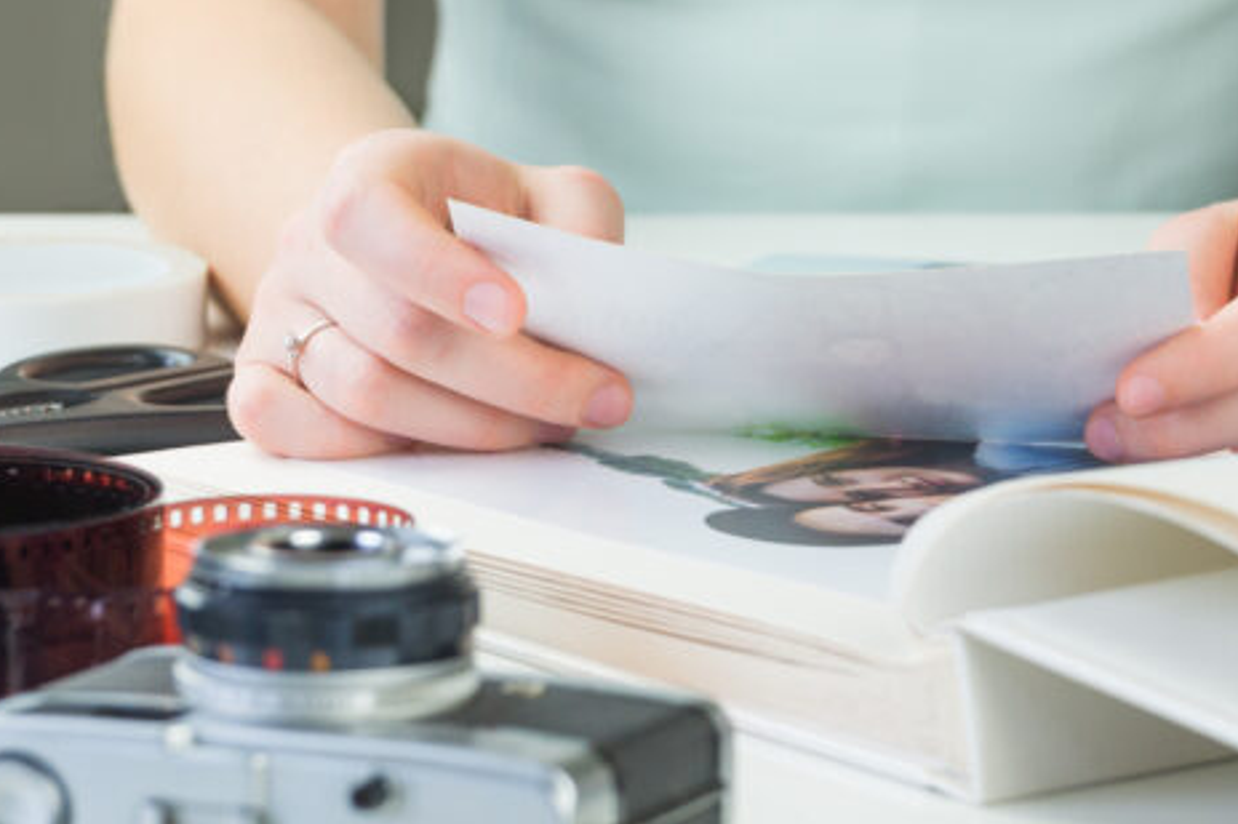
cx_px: 859
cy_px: 292
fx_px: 7247
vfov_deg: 6.5
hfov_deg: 9.8
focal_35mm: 211
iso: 200
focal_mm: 85
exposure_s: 1/30
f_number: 6.3
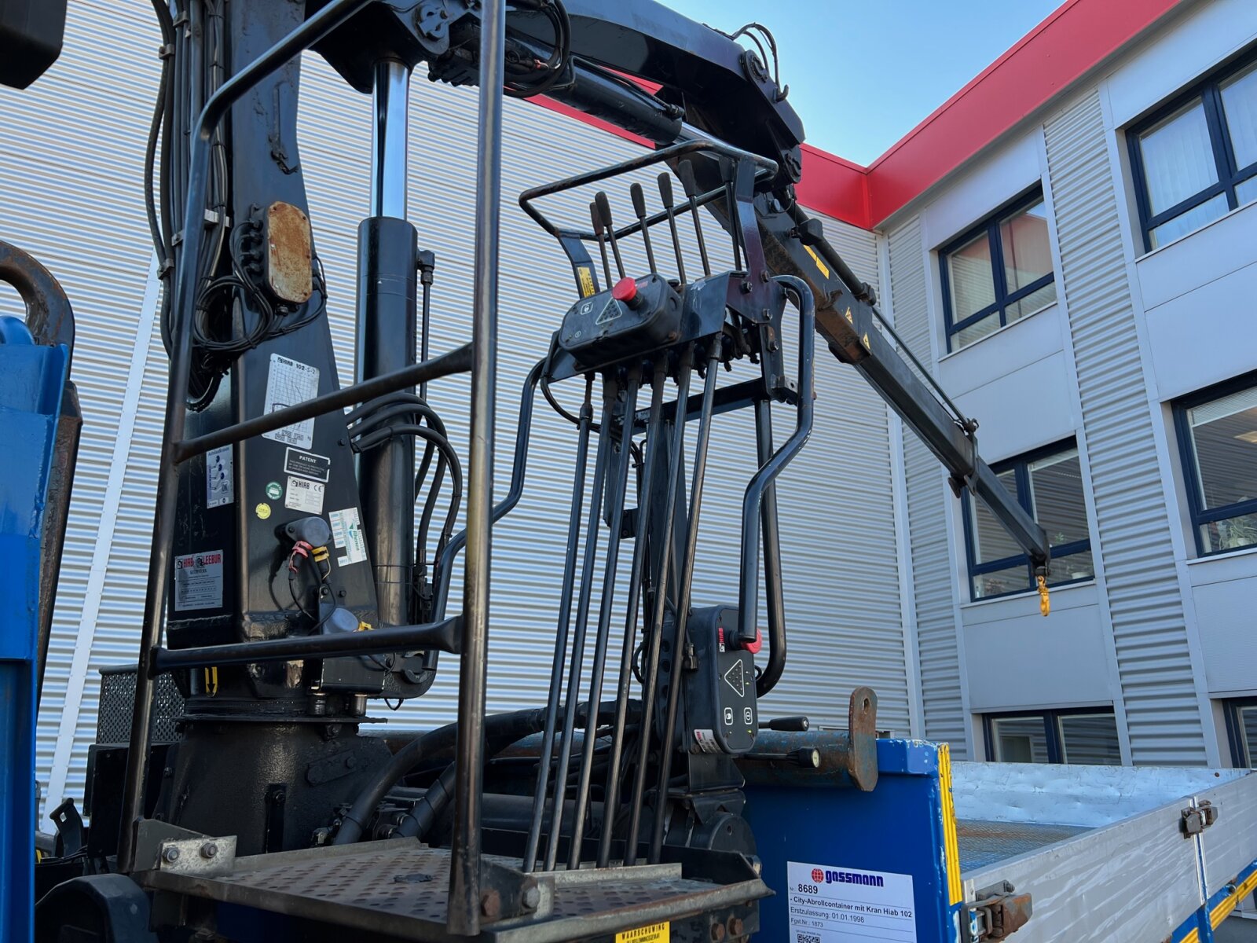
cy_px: 472
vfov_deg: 53.1
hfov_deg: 67.3
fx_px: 944
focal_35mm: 26
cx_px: 628
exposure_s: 1/509
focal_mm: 5.7
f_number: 1.5
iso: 50
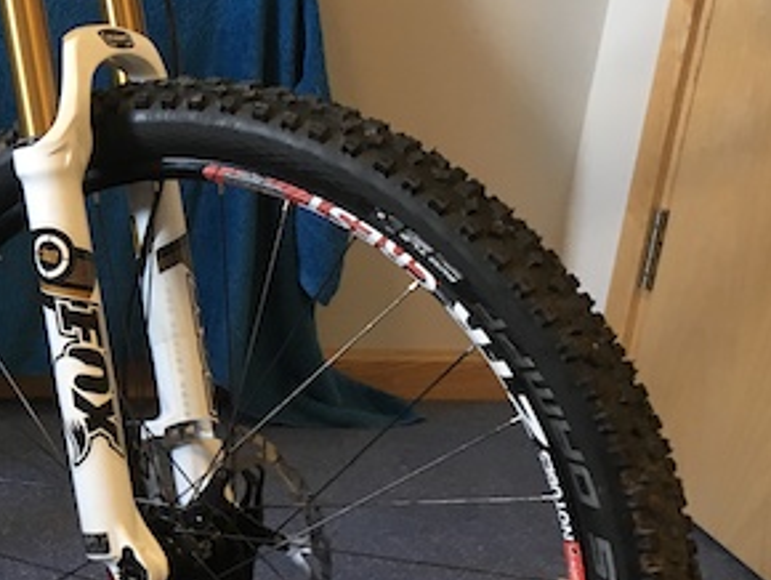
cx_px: -149
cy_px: 189
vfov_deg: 18.4
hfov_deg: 22.5
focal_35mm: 80
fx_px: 1783
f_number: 2.2
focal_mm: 4.15
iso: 100
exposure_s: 1/33
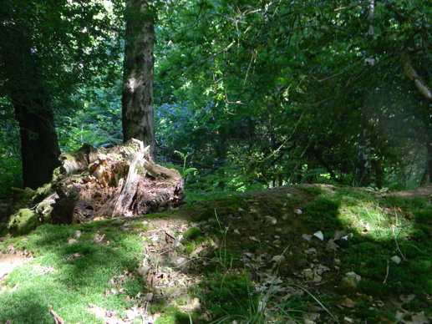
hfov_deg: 34.3
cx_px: 216
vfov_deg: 26.1
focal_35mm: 56
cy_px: 162
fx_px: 699
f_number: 4.1
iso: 194
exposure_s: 1/30
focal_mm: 10.1
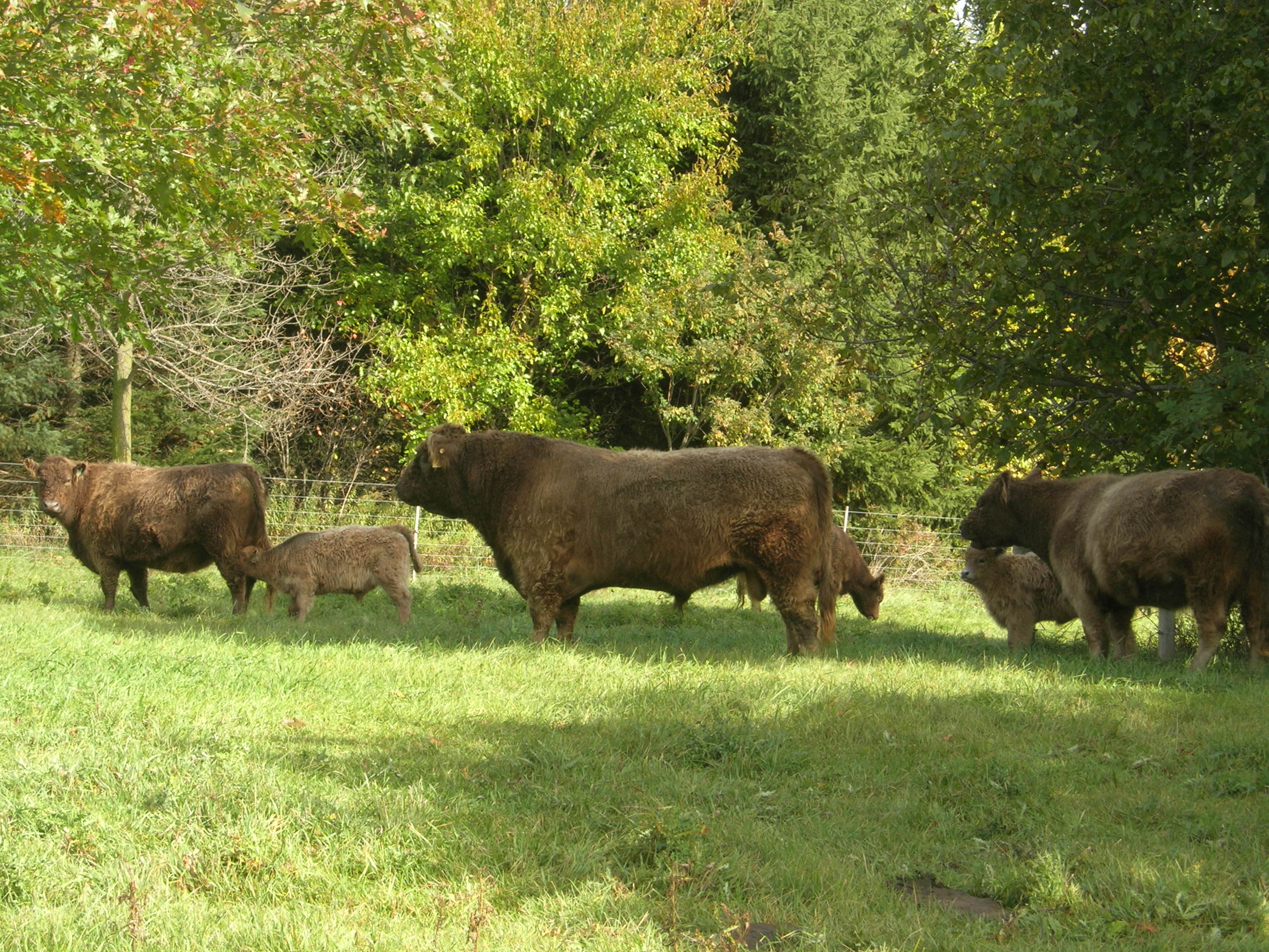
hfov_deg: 17.4
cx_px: 634
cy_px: 476
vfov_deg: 13.1
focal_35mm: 113
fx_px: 4143
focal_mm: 23.4
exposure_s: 1/48.2
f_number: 8.2
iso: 64
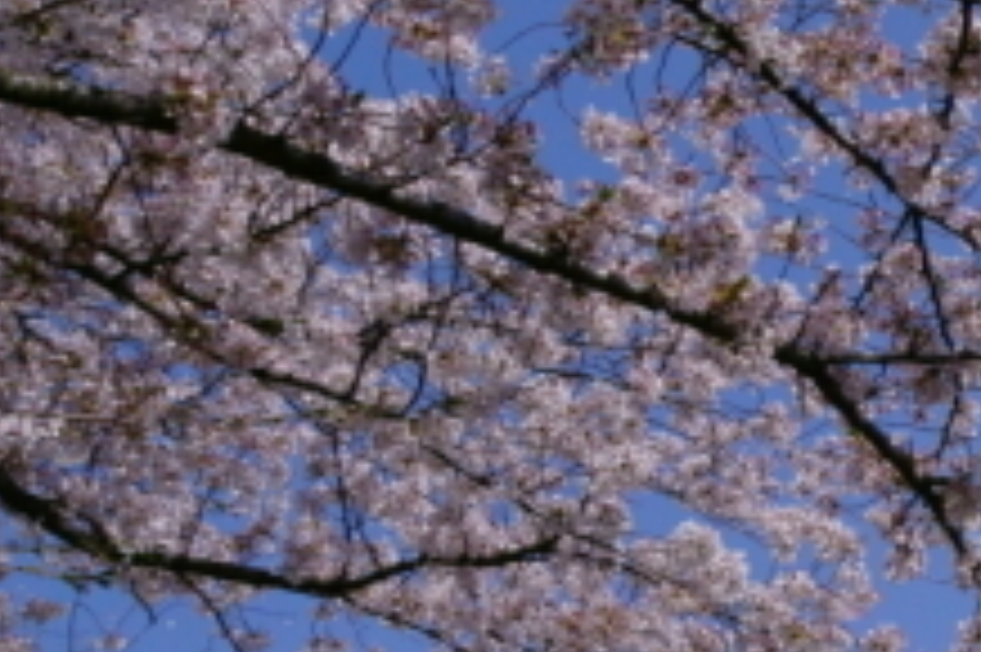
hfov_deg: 22.7
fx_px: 2097
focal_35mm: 77
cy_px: 567
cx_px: 1364
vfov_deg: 17.5
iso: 640
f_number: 11
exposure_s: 1/400
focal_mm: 16
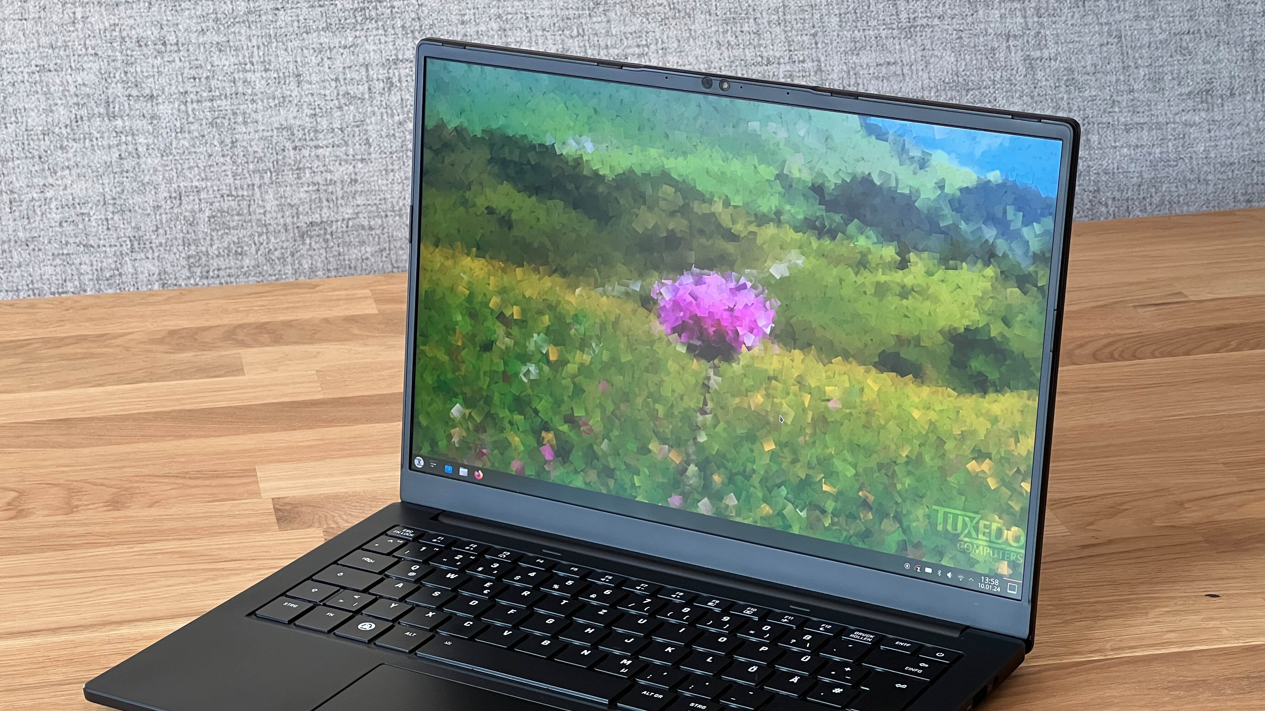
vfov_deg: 14.4
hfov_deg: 25.3
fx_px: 2818
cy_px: 468
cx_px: 633
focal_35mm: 84
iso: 200
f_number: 2.8
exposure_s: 1/63
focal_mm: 9
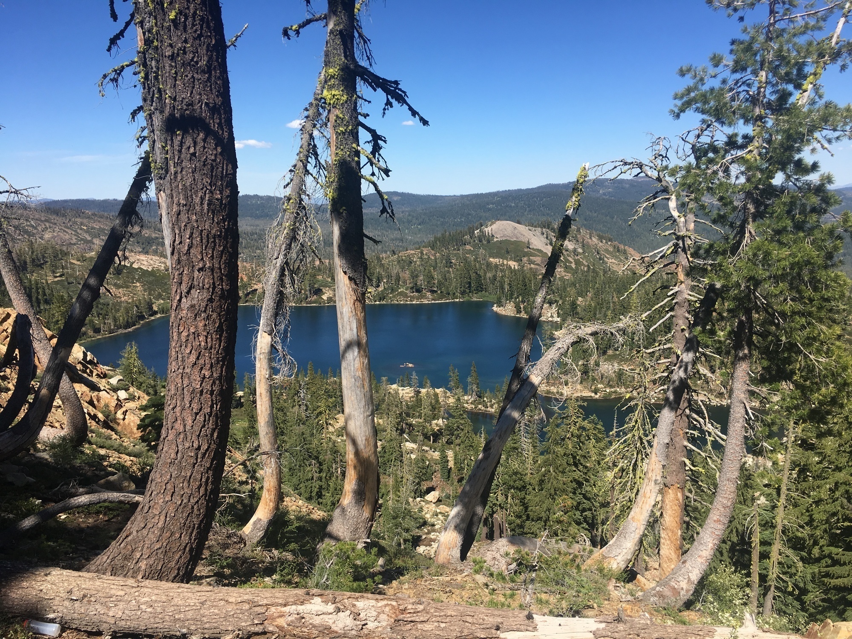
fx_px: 714
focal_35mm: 29
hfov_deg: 61.7
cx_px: 426
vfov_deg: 48.2
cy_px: 320
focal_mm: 4.15
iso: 25
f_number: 2.2
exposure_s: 1/1508
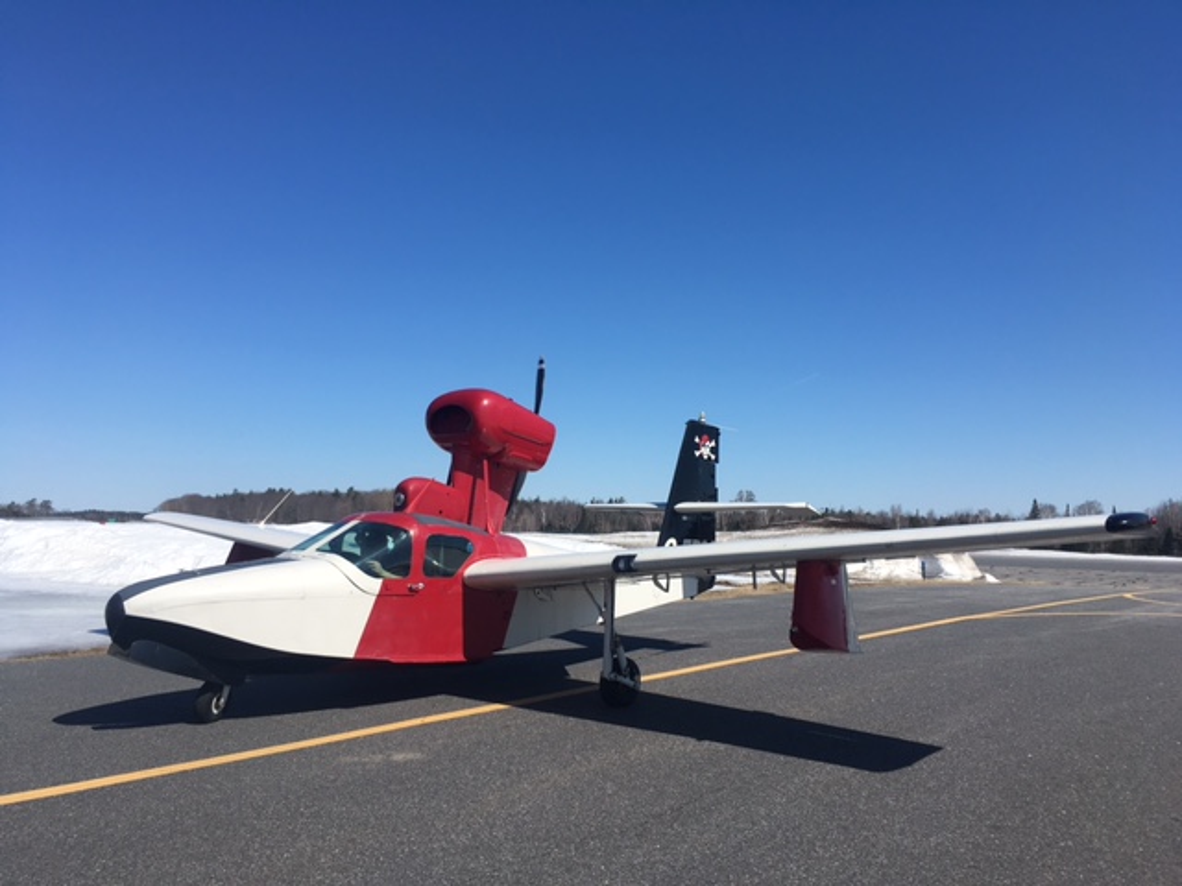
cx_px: 591
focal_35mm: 29
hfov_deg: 61.7
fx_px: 990
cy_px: 443
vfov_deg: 48.2
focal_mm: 4.15
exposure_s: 1/2481
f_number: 2.2
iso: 25
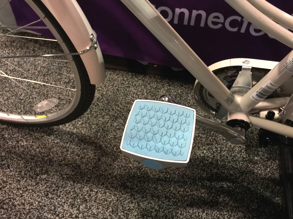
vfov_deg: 48.2
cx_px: 146
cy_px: 110
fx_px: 245
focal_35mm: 29
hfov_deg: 61.7
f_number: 2.2
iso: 64
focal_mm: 4.15
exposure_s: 1/15
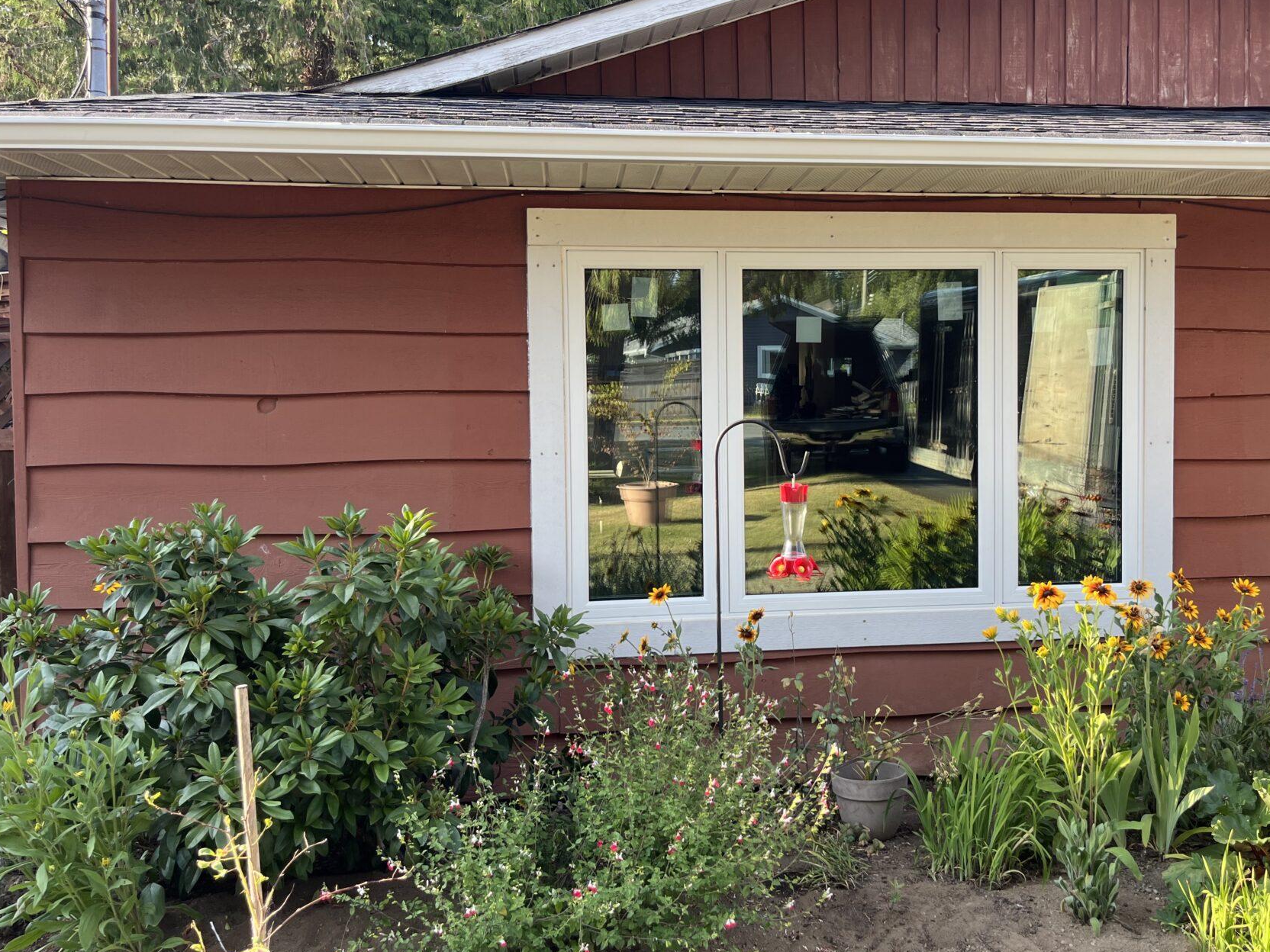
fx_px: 1101
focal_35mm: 30
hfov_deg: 59.7
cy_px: 412
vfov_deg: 46.7
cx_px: 729
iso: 40
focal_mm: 5.1
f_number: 1.6
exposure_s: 1/266
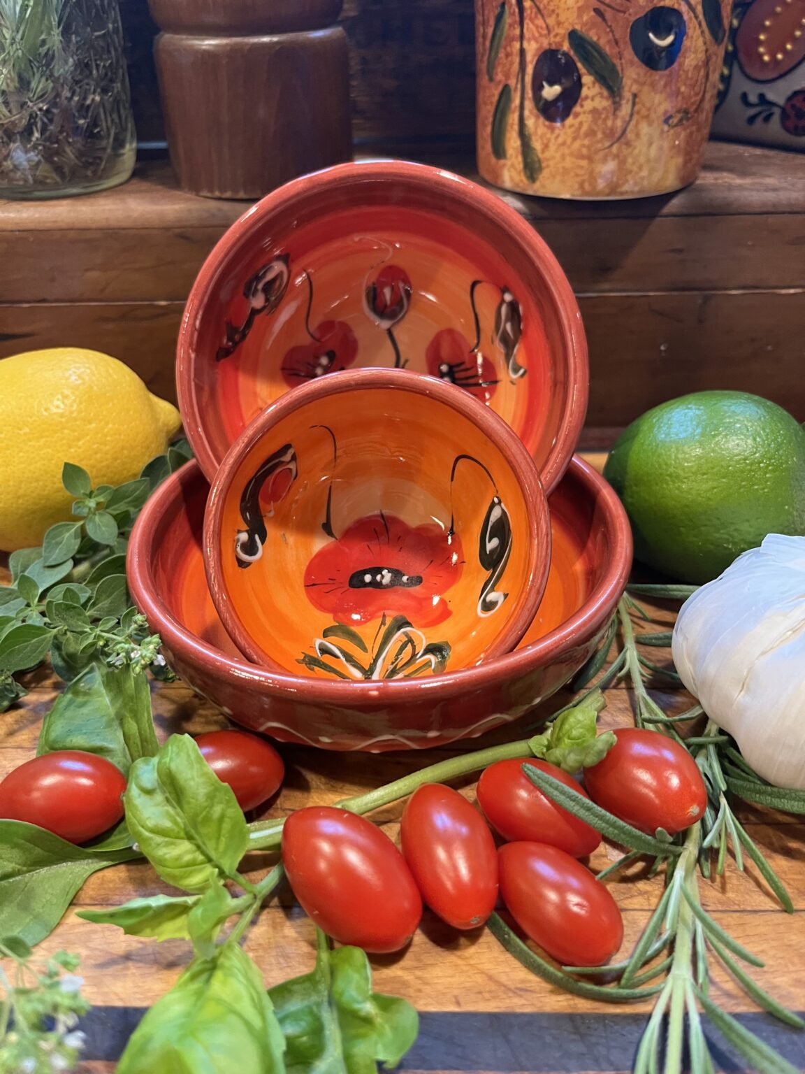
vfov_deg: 67.3
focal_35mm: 26
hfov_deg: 53.1
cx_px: 402
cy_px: 537
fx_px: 806
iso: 500
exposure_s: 1/60
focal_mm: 5.1
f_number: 1.6
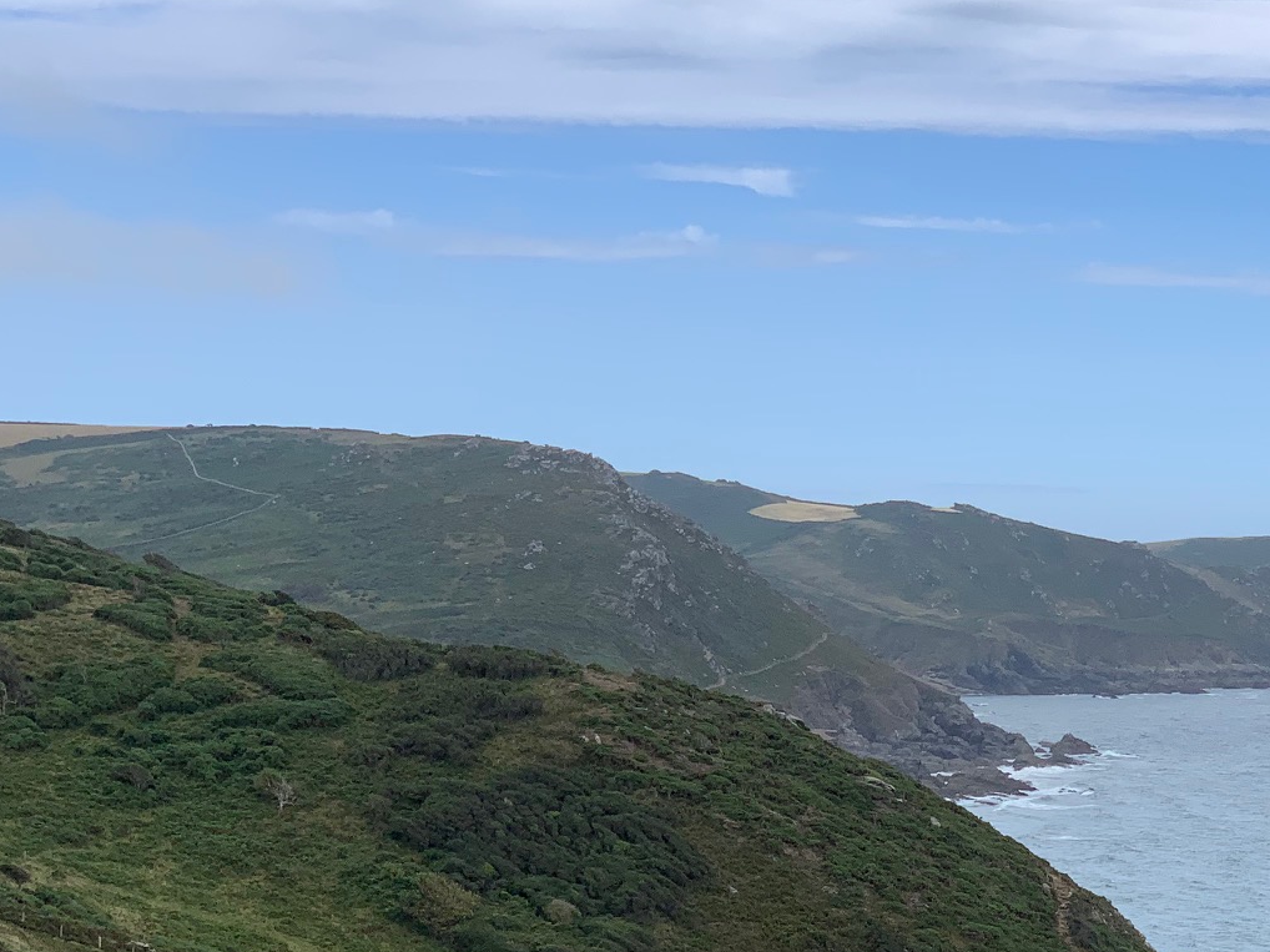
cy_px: 791
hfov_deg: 18.9
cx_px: 1050
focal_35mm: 103
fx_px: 3778
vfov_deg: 14.3
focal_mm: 6
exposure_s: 1/1142
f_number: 2.4
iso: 16
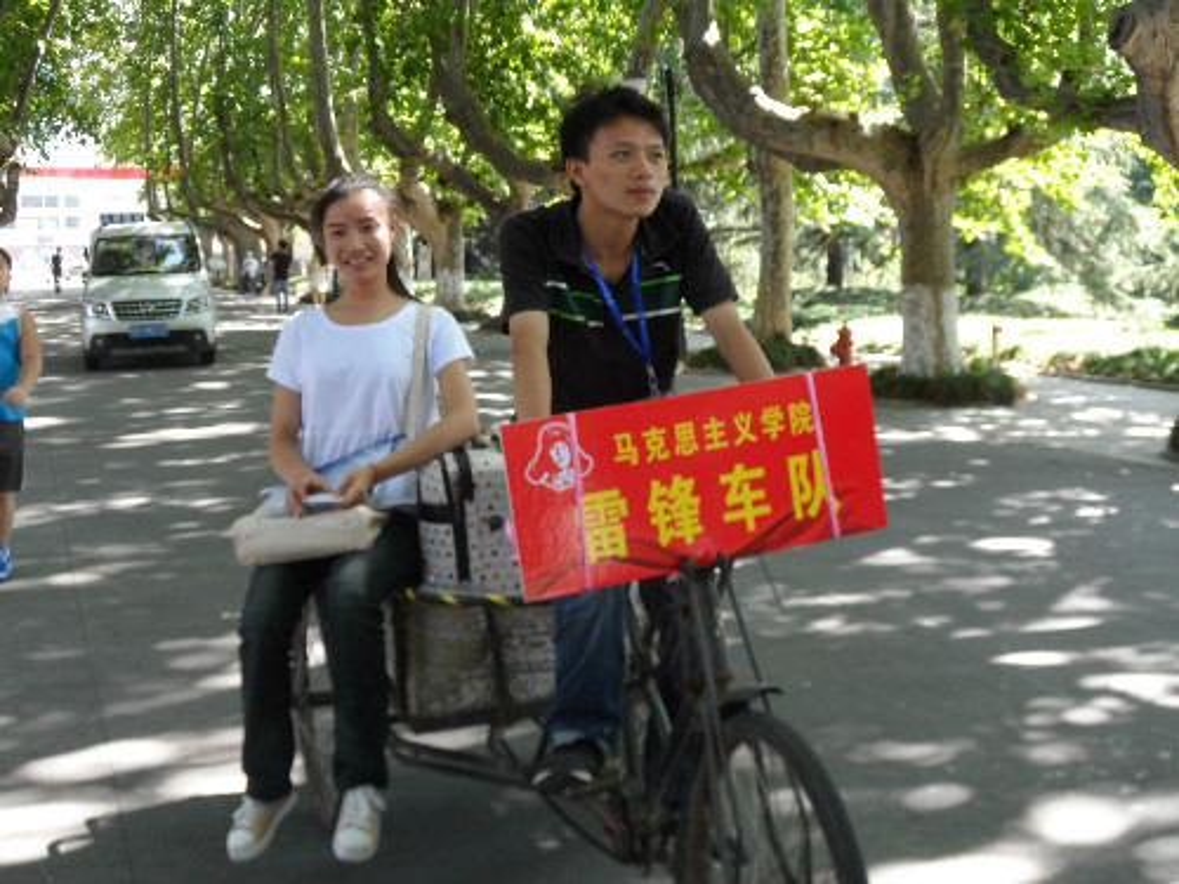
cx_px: 590
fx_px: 1839
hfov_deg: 35.5
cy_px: 442
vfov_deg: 27.0
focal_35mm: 54
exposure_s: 1/45
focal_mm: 9.8
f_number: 4.1
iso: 200
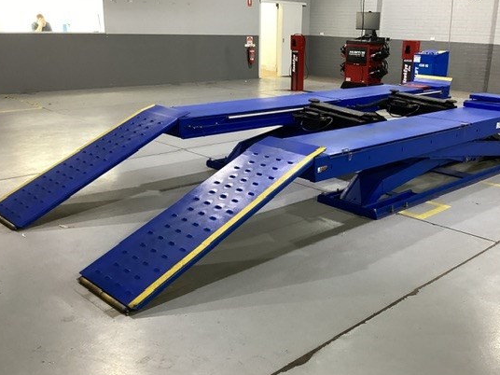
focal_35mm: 37
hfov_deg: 50.0
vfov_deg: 38.7
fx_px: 534
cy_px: 190
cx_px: 288
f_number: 2.4
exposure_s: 1/50
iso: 160
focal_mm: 3.3
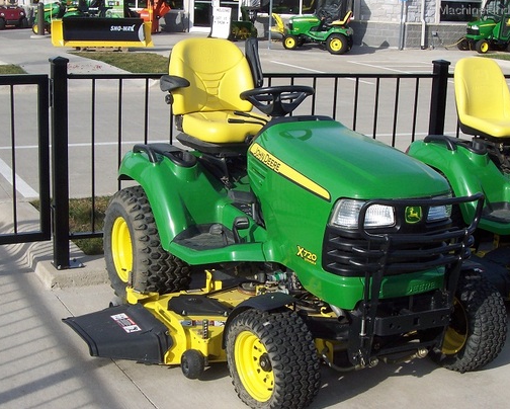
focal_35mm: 60
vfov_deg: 25.4
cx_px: 271
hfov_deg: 31.4
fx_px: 906
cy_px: 203
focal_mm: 8.6
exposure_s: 1/350
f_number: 6.7
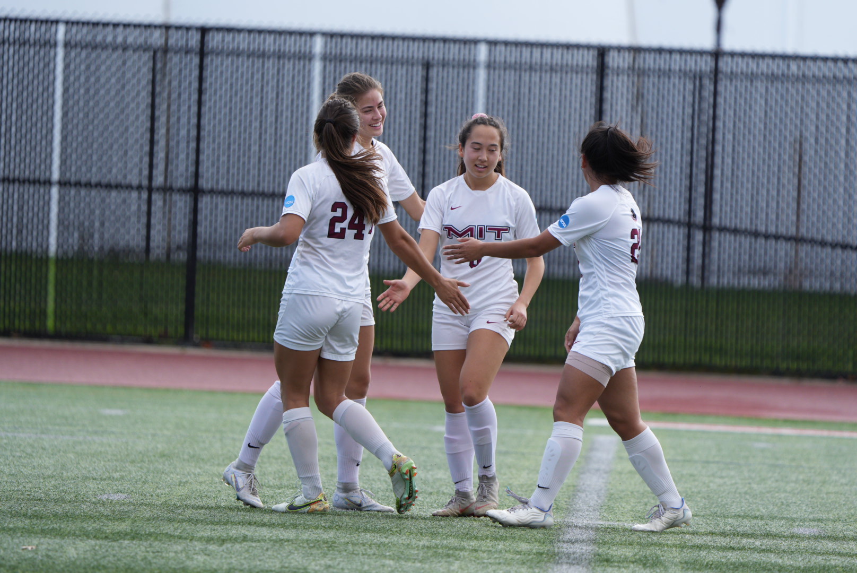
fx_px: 10053
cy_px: 286
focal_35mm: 422
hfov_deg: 4.9
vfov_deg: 3.3
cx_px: 428
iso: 1000
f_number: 6.3
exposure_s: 1/2000
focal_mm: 422
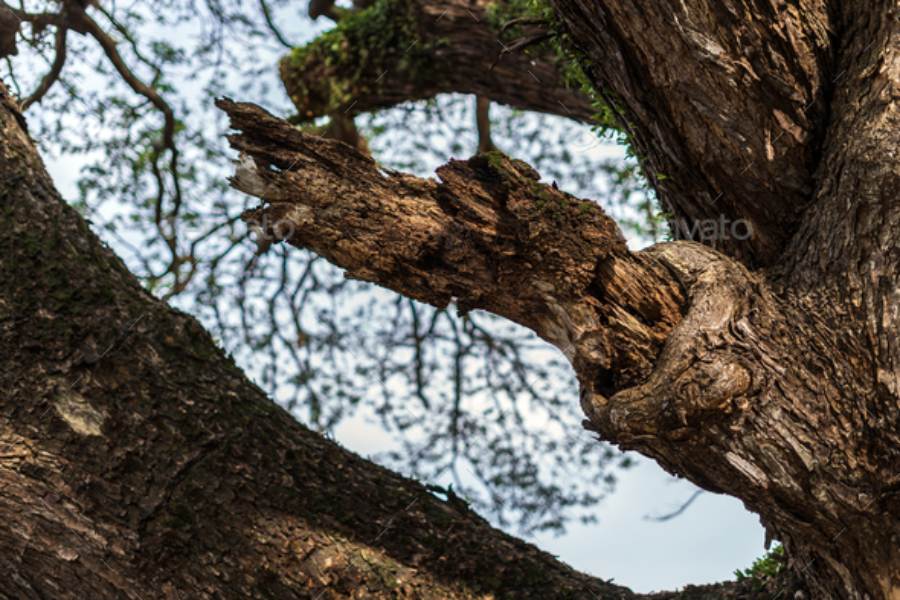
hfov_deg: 39.6
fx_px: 1250
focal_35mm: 50
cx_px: 450
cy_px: 300
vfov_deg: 27.0
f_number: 2
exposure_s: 1/640
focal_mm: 50
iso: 50
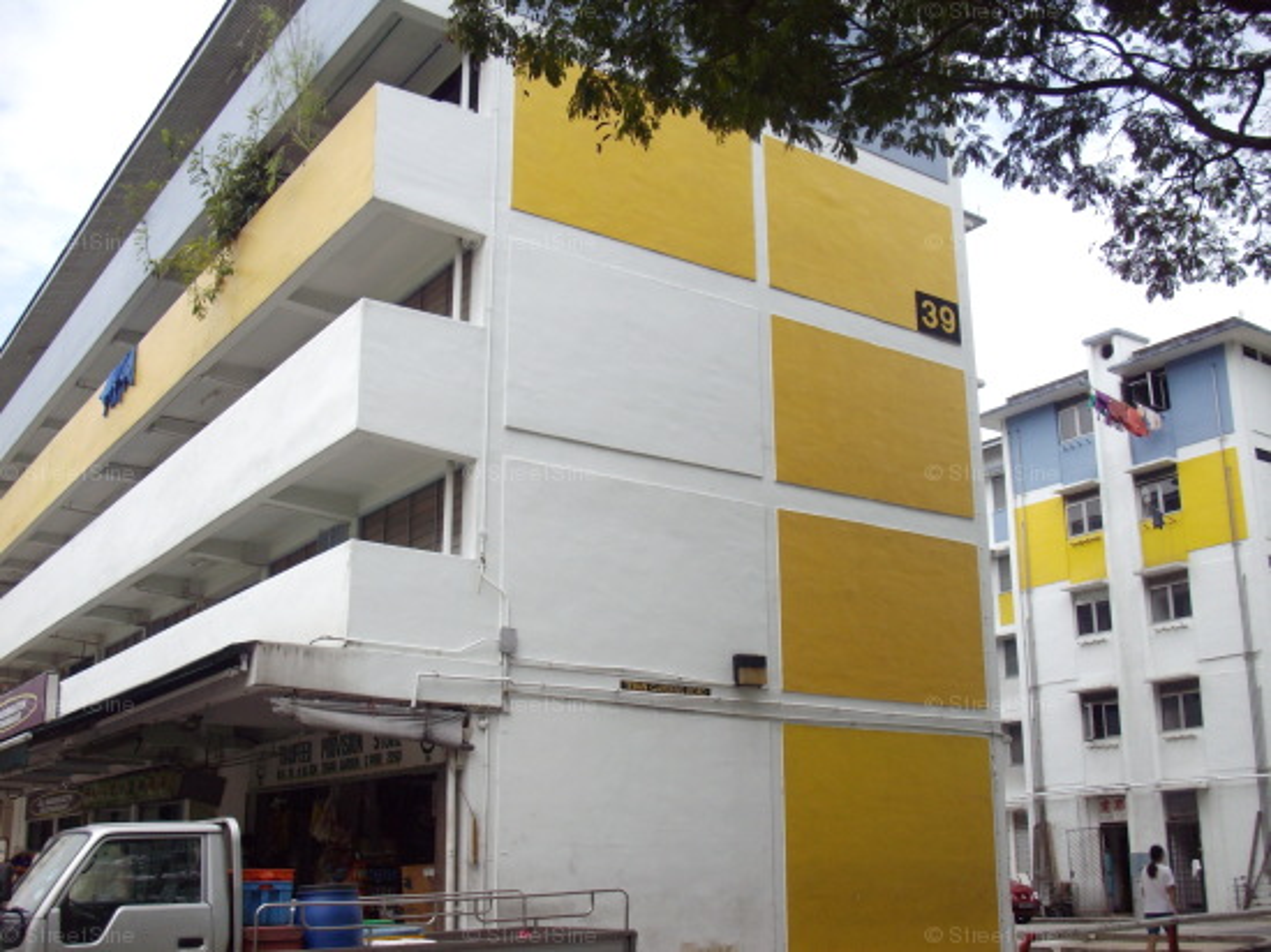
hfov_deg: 50.2
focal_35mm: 37
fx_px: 1358
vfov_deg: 38.6
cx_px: 636
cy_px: 476
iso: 80
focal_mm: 6.2
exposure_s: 1/200
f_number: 5.6
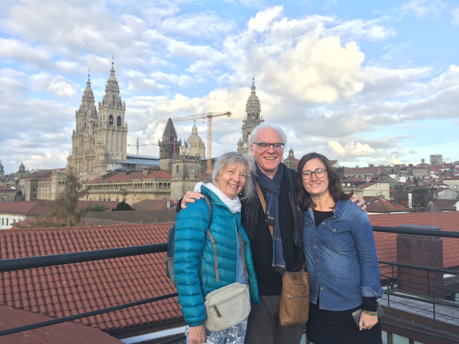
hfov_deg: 61.7
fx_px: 385
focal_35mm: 29
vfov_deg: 48.2
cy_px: 172
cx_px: 230
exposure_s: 1/527
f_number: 2.2
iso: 32
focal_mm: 4.15
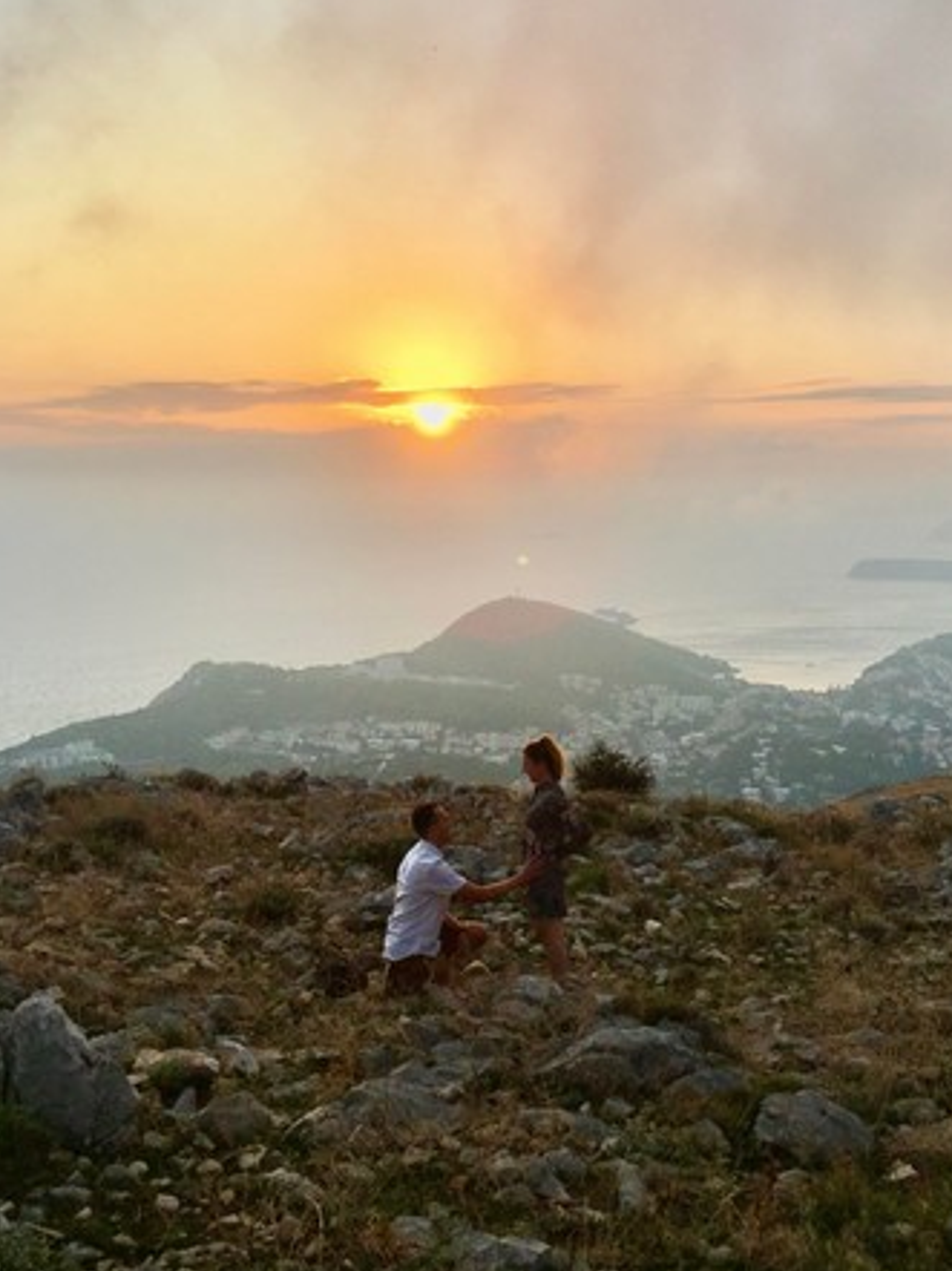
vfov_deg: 44.6
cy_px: 500
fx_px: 1542
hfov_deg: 34.3
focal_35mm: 42
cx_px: 483
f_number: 2.2
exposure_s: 1/785
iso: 25
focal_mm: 4.15
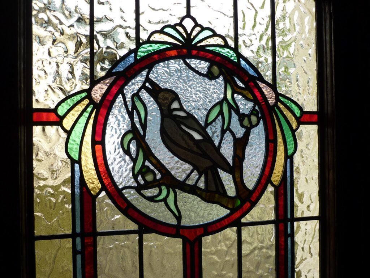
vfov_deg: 42.9
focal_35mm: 33
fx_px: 353
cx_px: 185
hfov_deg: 55.4
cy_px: 139
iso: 80
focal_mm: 5.5
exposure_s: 1/200
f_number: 2.8
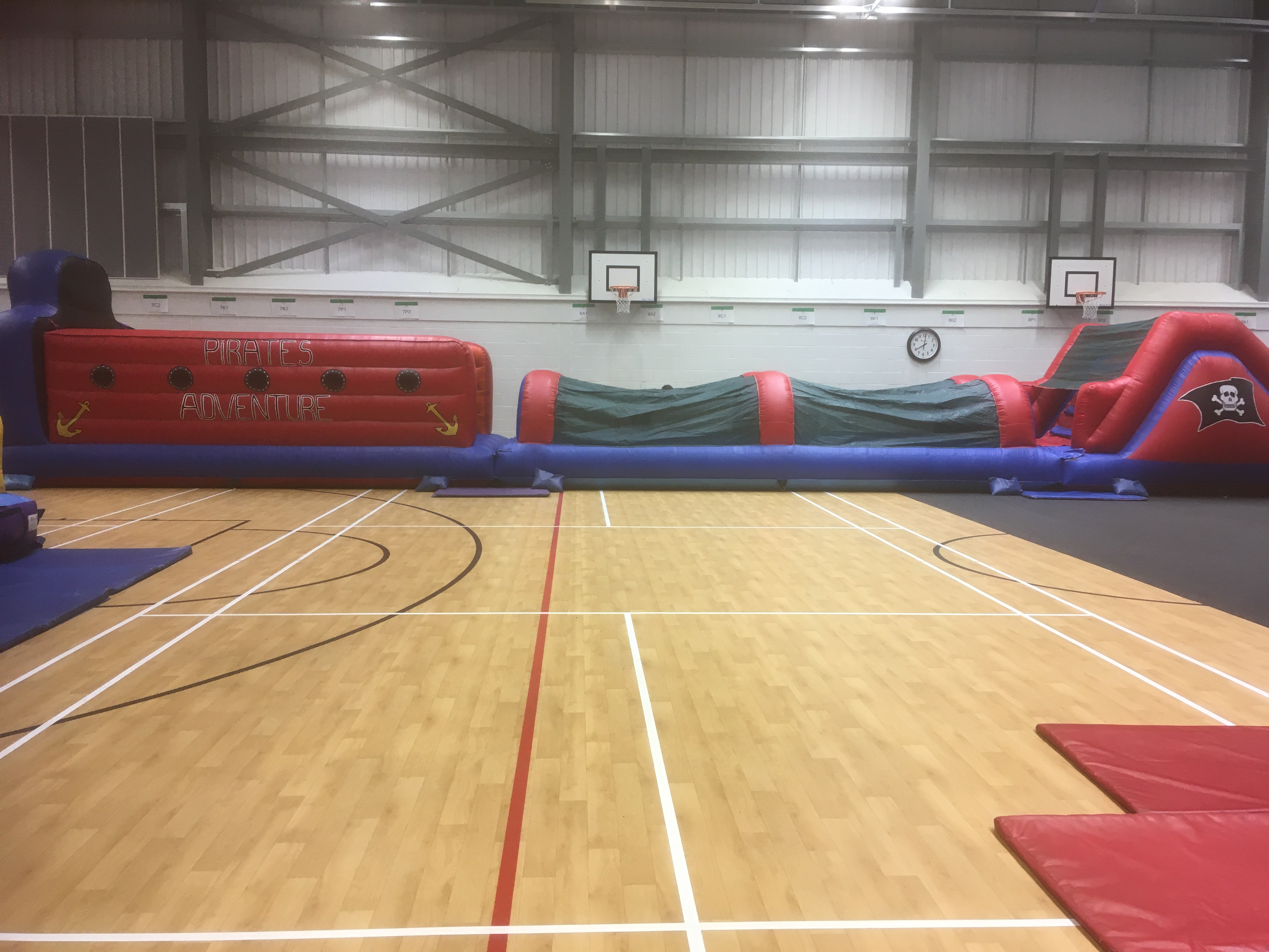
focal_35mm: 29
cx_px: 634
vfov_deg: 48.2
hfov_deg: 61.7
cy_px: 476
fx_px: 1063
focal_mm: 4.15
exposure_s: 1/33
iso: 40
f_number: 2.2
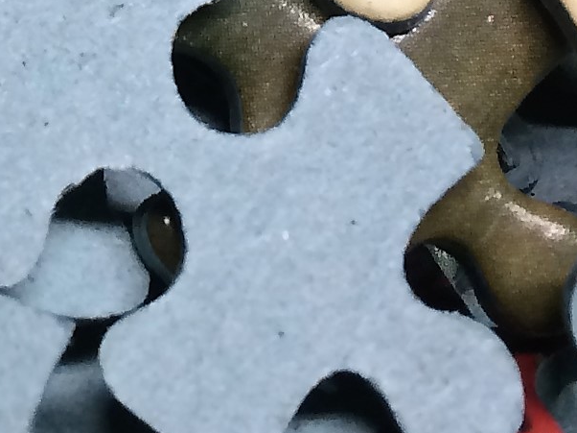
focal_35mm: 118
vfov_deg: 12.4
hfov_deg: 15.5
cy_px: 30
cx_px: -263
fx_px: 1966
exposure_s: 1/30
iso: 50
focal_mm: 4.15
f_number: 2.2
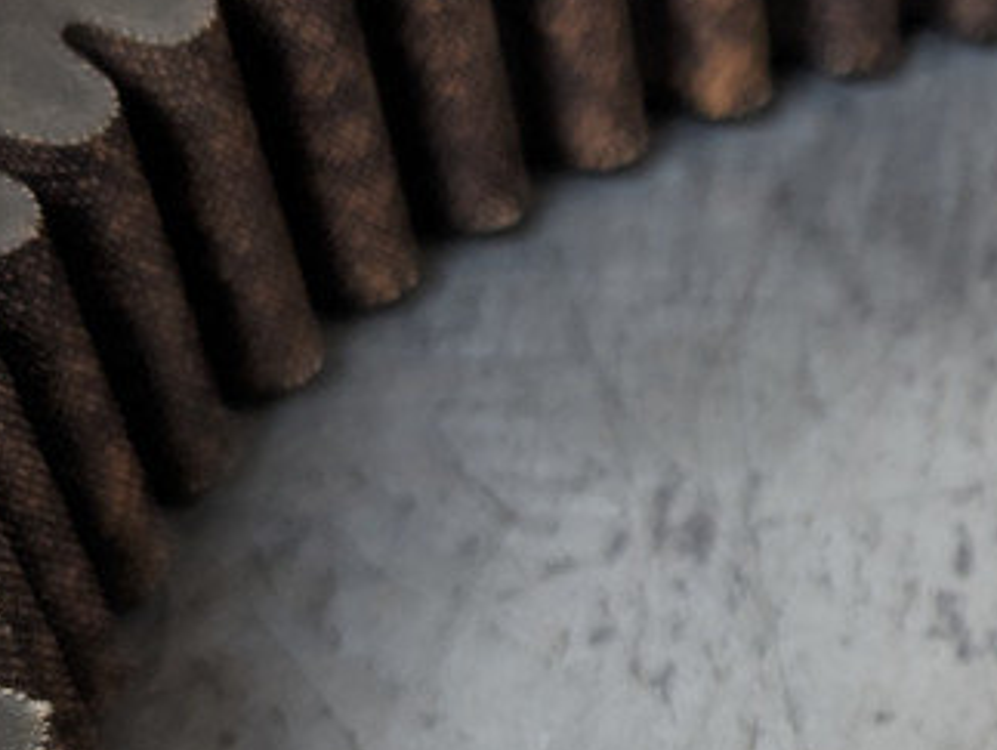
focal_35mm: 91
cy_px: 586
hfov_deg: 20.6
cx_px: 1080
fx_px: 2624
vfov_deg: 16.2
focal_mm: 6.81
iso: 159
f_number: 1.85
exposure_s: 1/37.8
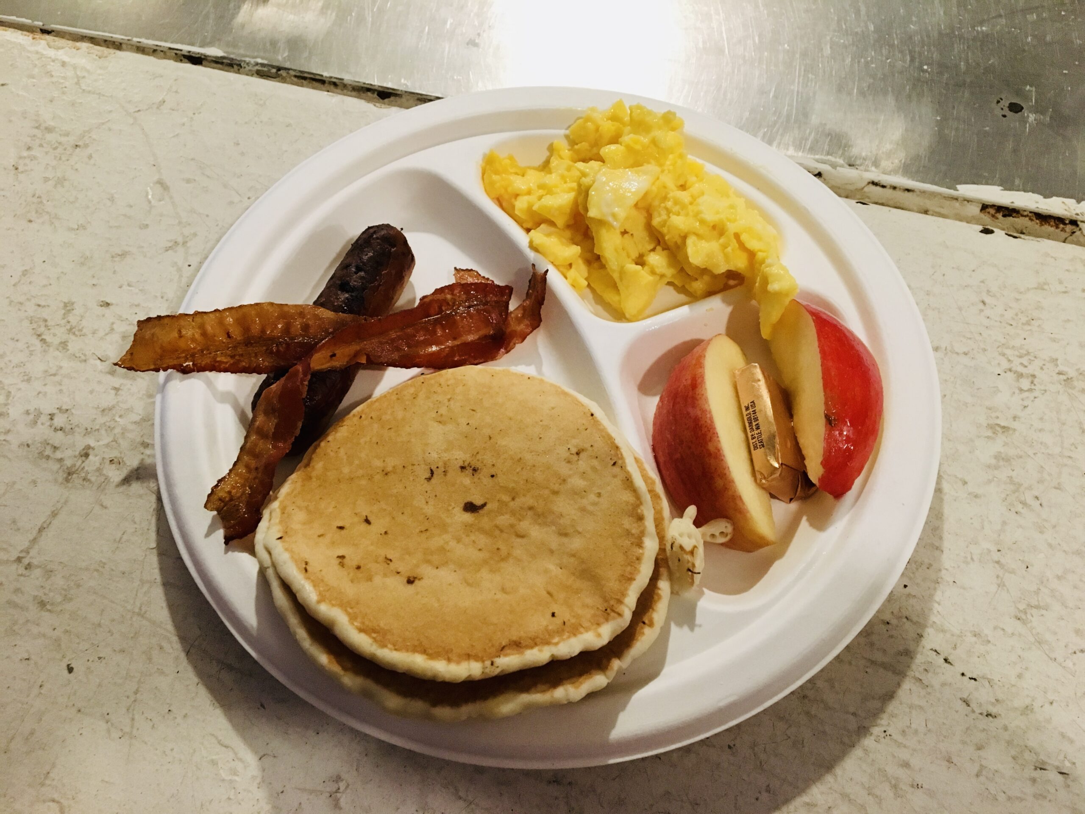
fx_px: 909
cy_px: 407
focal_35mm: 29
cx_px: 542
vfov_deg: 48.2
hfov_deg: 61.7
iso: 200
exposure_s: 1/17
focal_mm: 4.15
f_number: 2.2
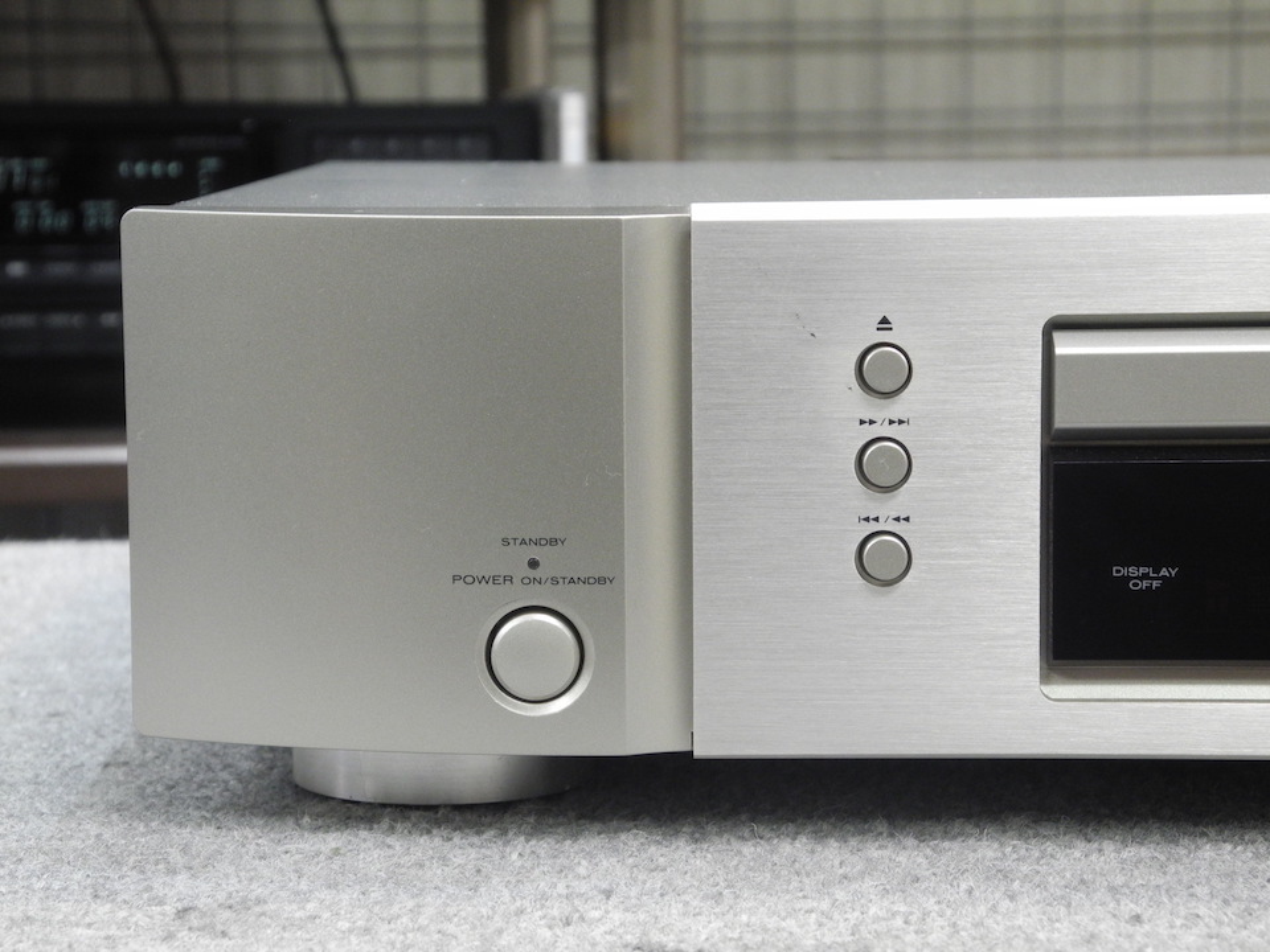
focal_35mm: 94
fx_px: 3449
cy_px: 476
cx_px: 635
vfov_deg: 15.7
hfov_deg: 20.9
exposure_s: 1/19.3
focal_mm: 20.1
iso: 400
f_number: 4.5
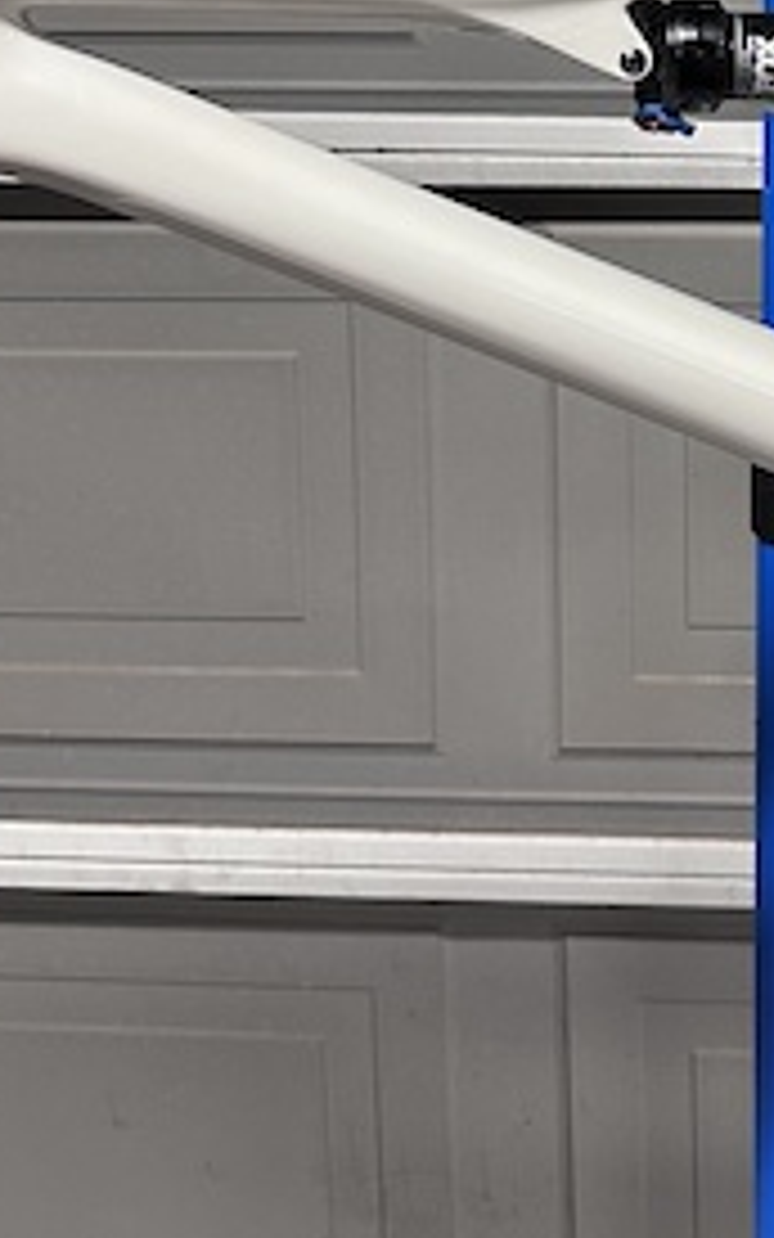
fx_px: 2496
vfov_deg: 26.2
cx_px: 922
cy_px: -27
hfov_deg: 16.9
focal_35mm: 74
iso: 250
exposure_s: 1/60
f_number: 1.78
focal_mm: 6.86
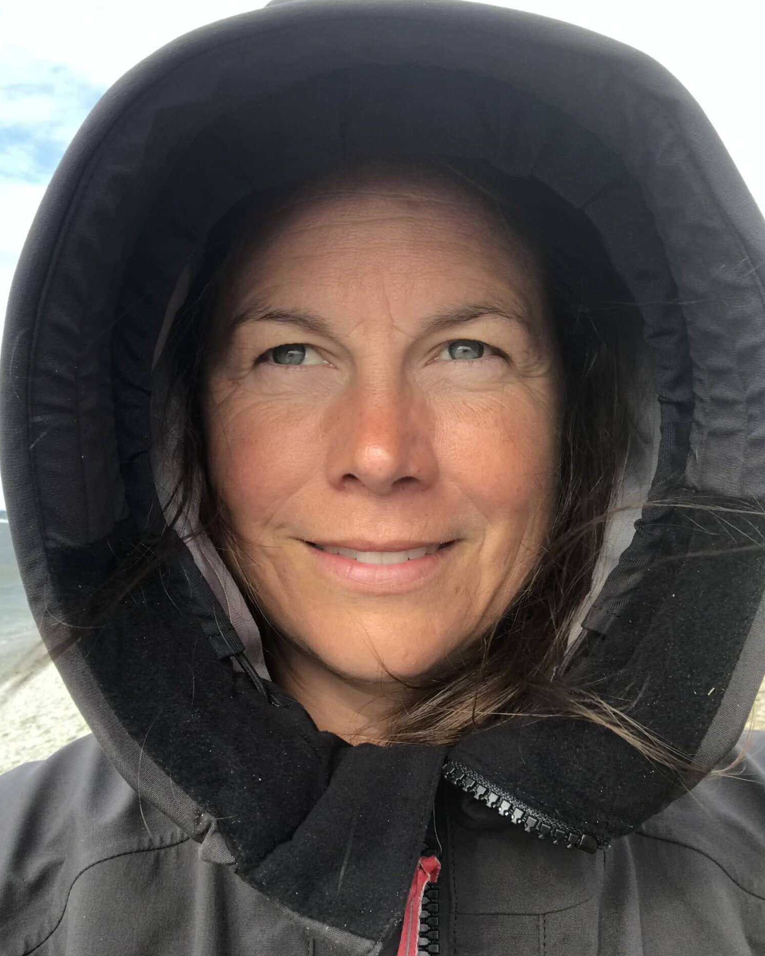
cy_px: 448
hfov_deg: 43.3
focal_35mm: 34
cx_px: 377
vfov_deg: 52.8
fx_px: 962
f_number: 2.2
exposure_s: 1/373
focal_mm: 2.87
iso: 25
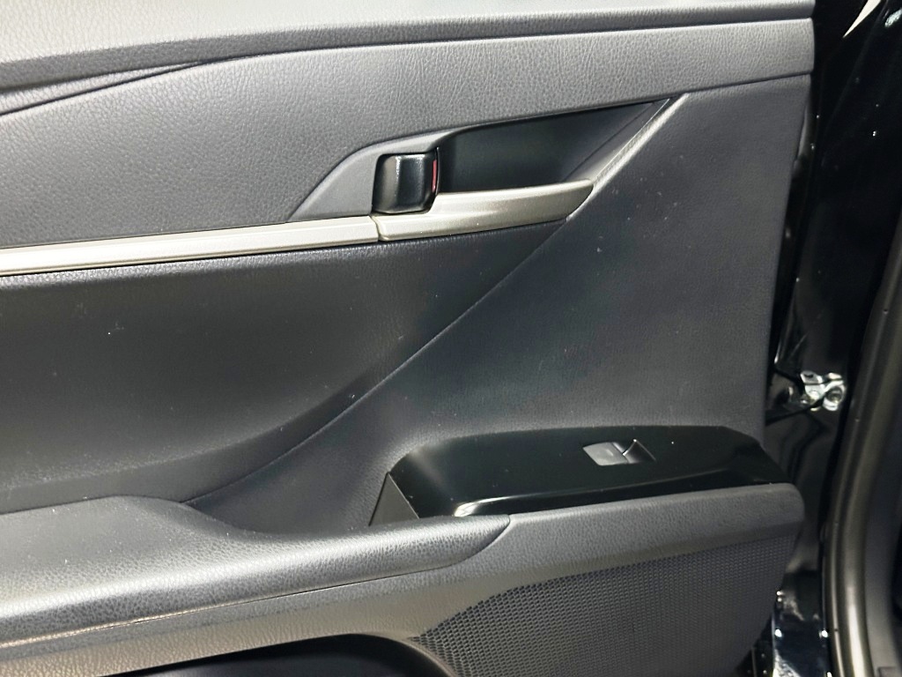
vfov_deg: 30.3
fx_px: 1251
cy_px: 338
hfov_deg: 39.7
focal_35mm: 48
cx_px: 451
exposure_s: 1/24
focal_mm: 6.86
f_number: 1.78
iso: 640
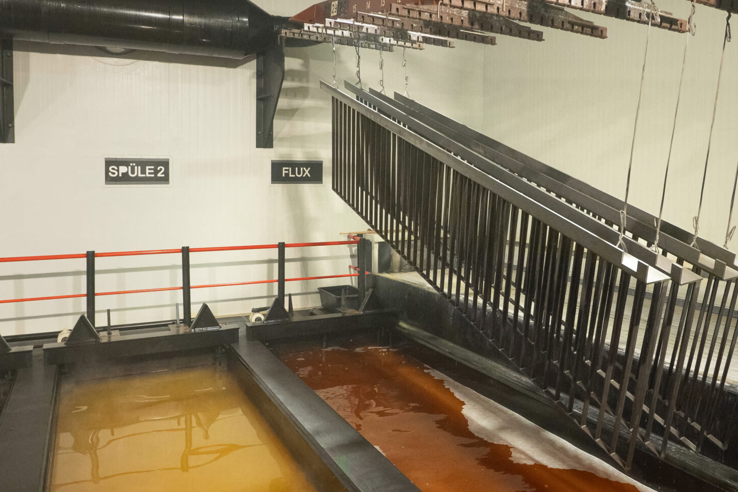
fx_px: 451
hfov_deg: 76.2
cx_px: 489
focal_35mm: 22
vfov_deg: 57.2
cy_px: 241
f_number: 5.6
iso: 3200
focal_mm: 16
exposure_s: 1/200
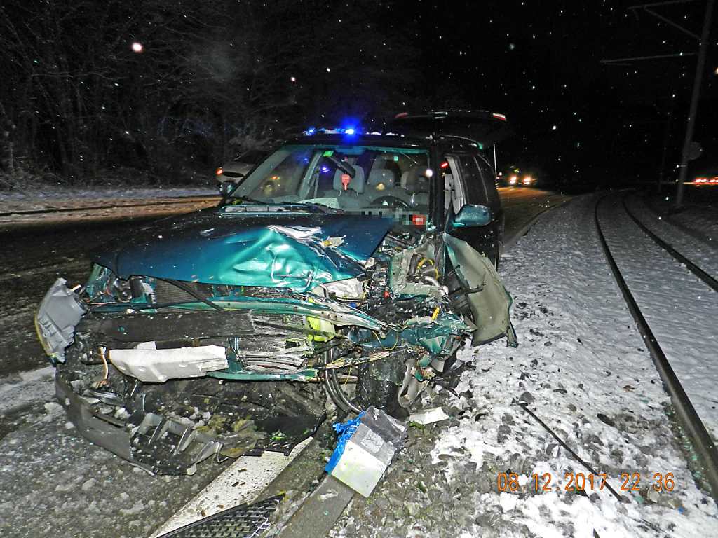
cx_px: 359
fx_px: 477
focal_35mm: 23
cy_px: 269
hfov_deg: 73.9
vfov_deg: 58.9
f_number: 3.4
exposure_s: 1/30
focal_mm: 4
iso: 200
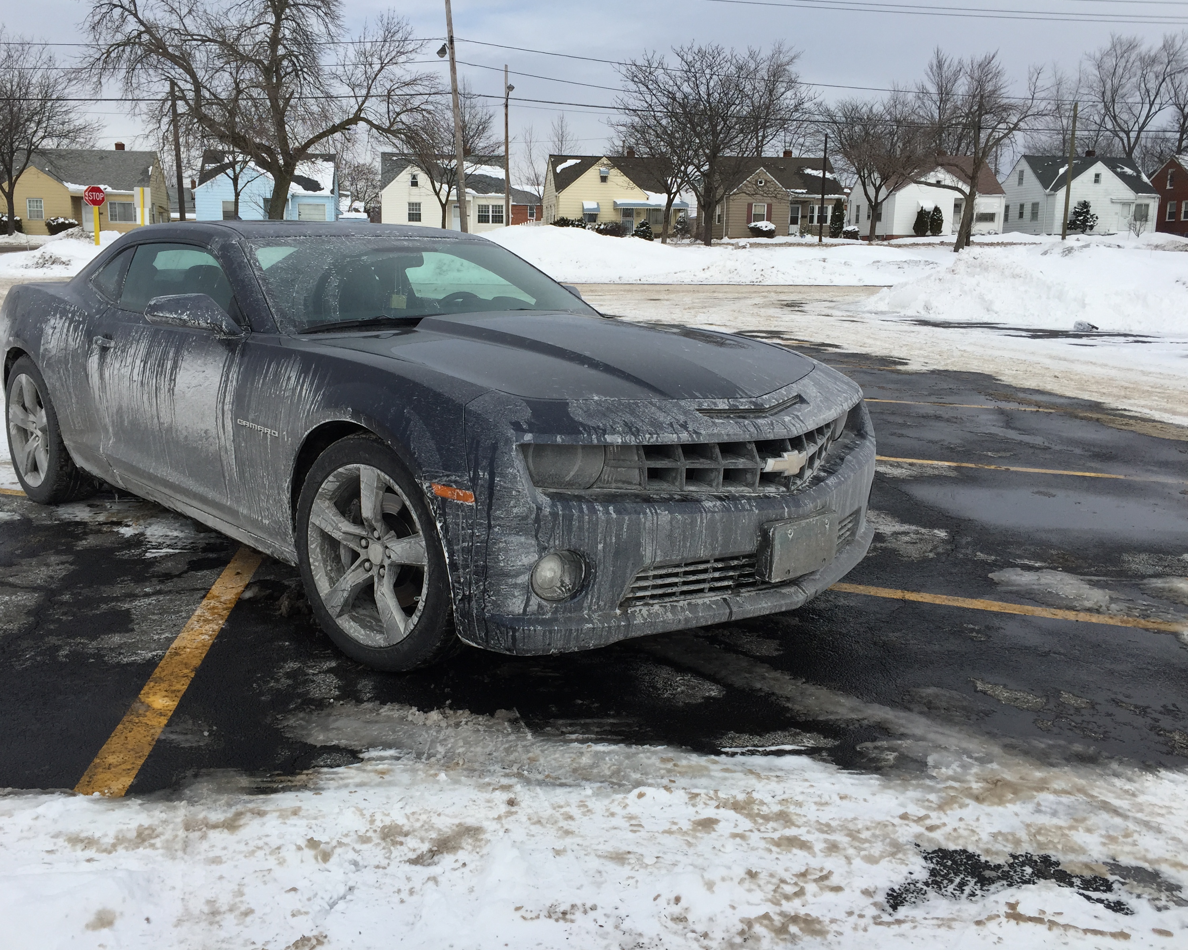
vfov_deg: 47.1
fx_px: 1090
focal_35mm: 31
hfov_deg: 57.1
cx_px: 543
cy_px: 474
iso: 32
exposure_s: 1/3300
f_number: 2.2
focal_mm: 4.15
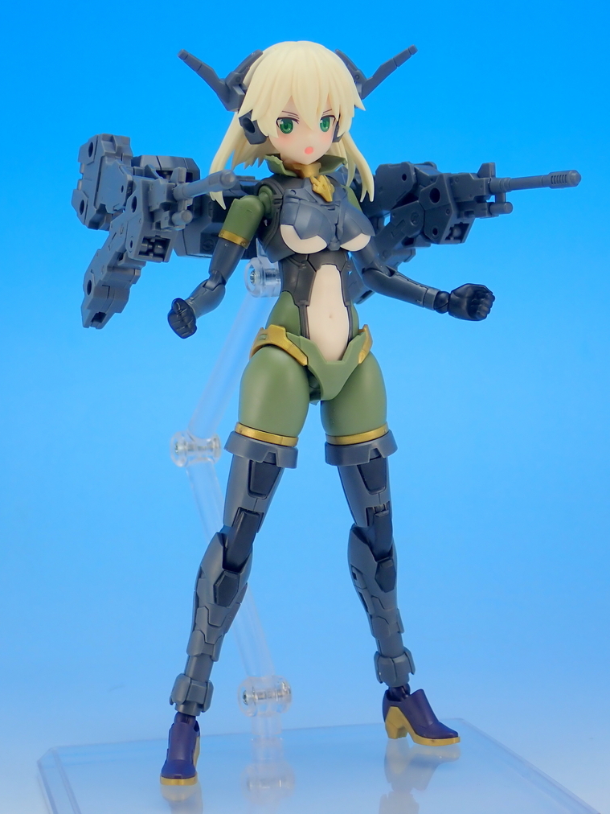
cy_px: 409
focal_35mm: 83
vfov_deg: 23.6
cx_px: 306
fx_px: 1950
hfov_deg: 17.8
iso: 100
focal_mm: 14.62
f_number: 4.3
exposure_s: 1/13
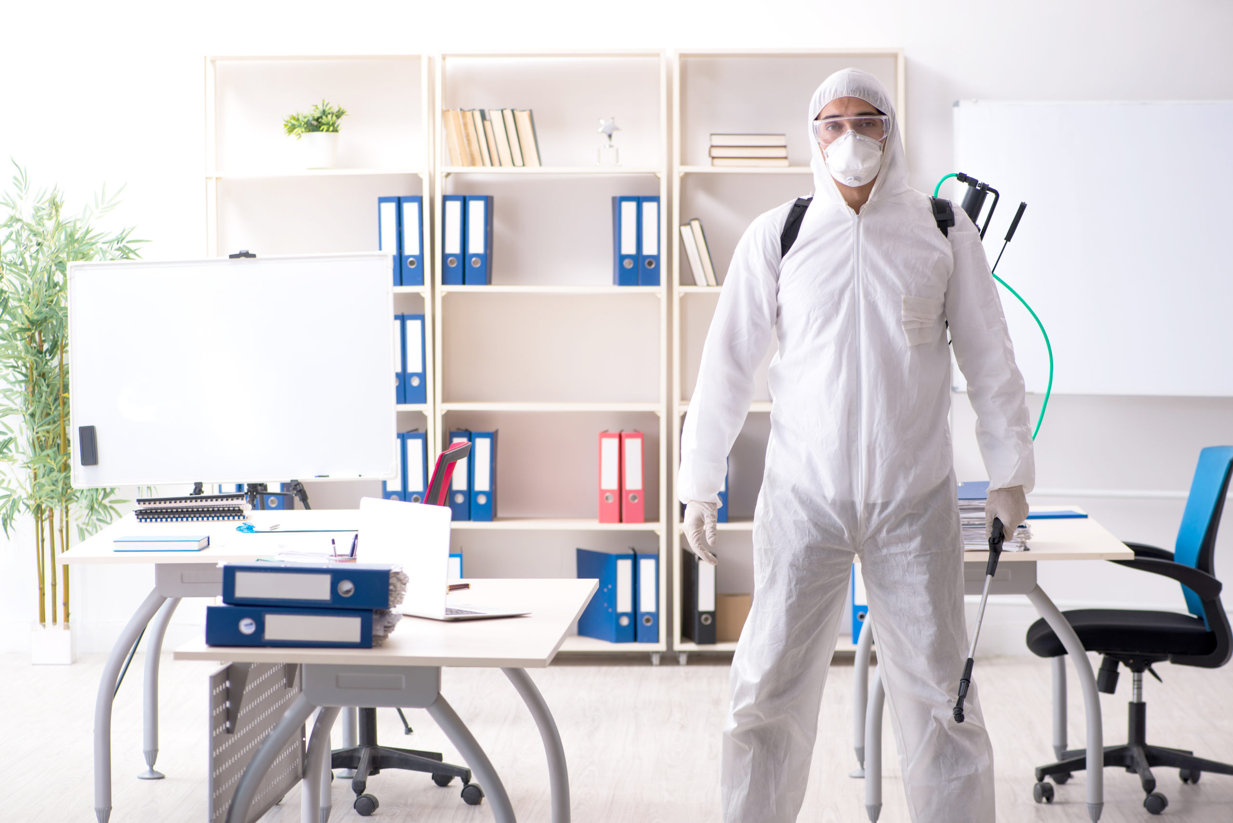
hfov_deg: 19.4
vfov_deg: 13.1
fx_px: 3597
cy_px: 412
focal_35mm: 105
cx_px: 616
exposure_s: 1/100
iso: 100
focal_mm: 105
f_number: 5.6
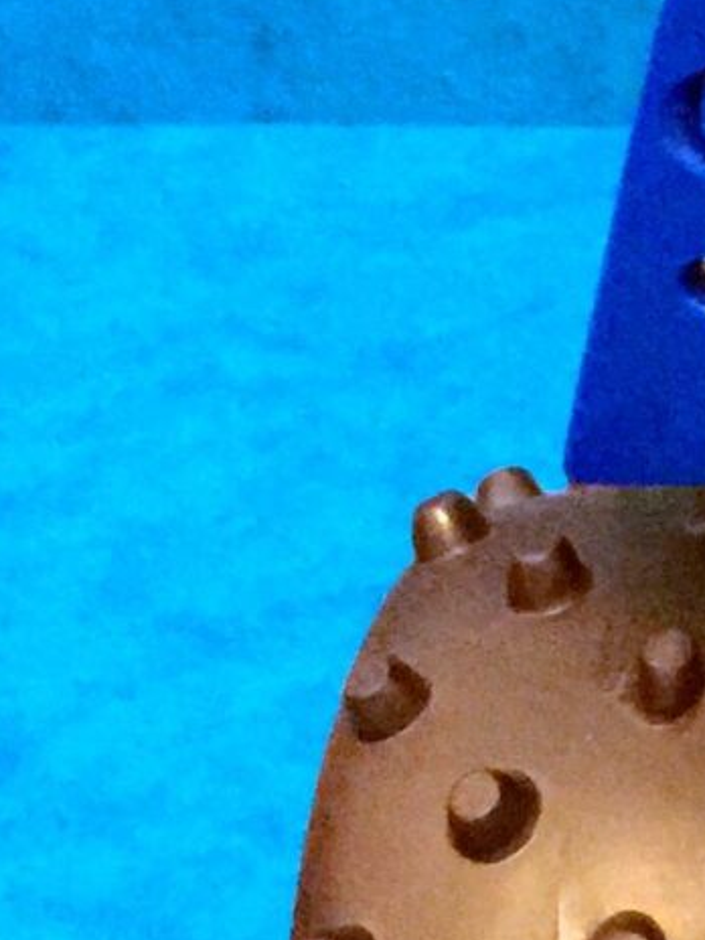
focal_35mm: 160
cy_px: -476
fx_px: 4345
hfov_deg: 8.5
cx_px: 1700
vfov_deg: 11.8
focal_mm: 4.15
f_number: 2.2
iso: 125
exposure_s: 1/4
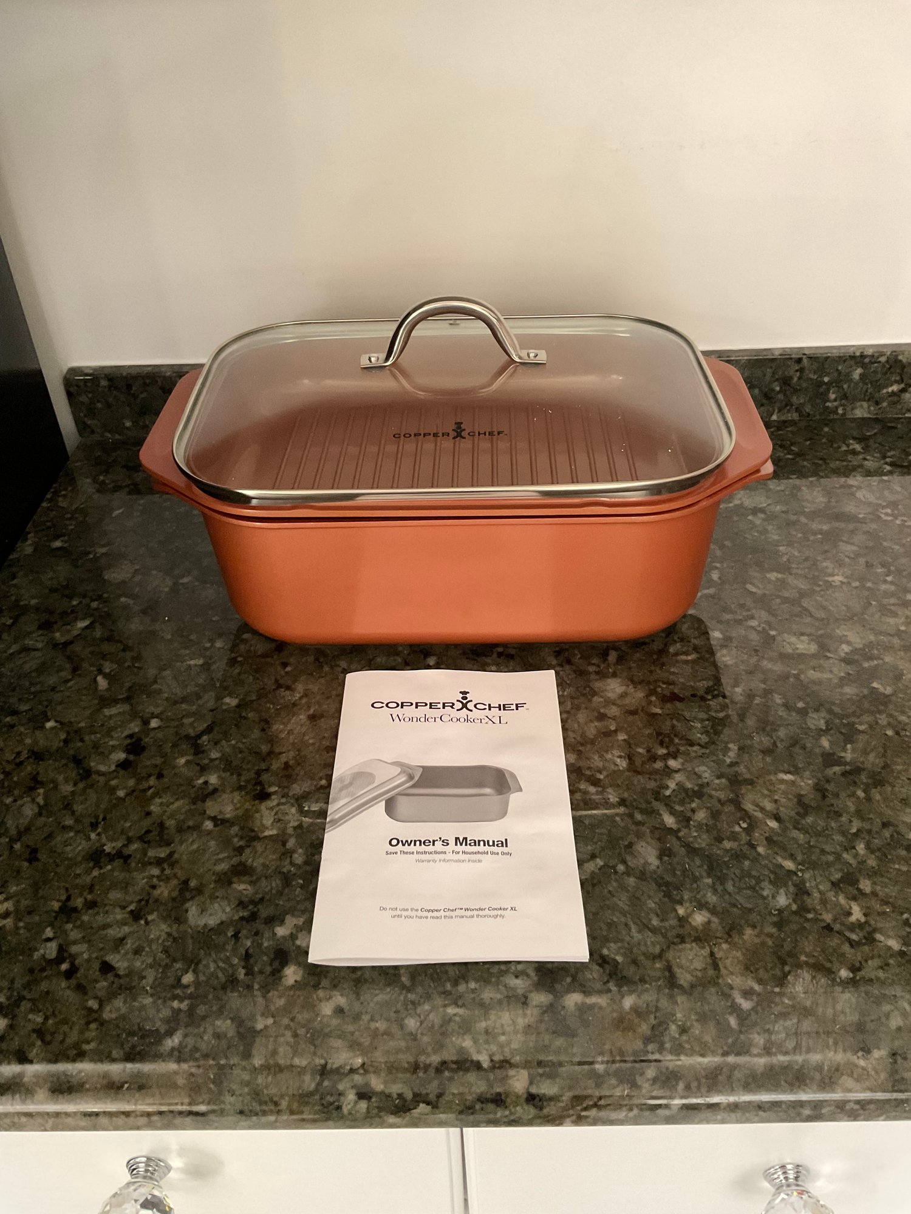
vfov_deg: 61.7
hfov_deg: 48.2
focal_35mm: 29
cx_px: 456
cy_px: 607
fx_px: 1018
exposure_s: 1/30
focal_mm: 3
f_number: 1.8
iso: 250
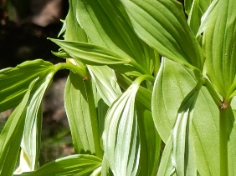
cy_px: 216
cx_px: 246
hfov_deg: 6.0
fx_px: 2262
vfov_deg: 4.5
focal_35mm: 332
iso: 125
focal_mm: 20.9
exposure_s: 1/200
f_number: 5.6
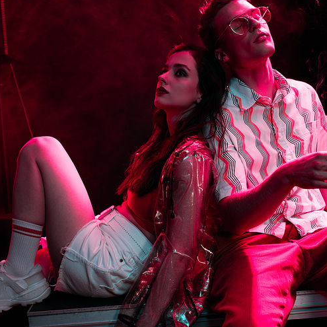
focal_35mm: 45
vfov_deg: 37.5
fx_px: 481
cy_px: 187
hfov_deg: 37.6
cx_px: 163
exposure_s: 1/200
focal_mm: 35
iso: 250
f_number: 4.5
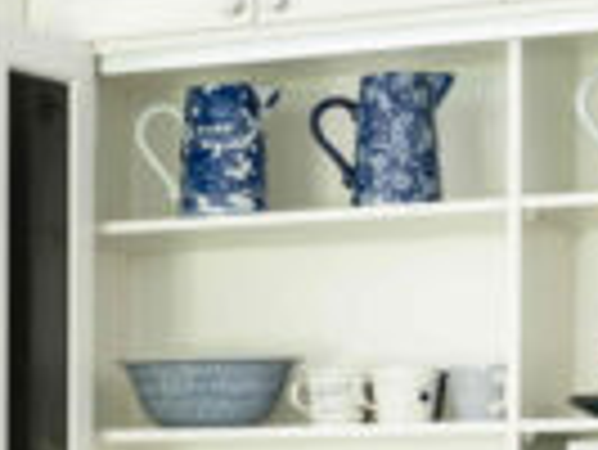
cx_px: -737
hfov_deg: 10.0
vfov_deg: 8.1
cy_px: 763
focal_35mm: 178
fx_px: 3078
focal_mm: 32
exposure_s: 1/2
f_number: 9
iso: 200
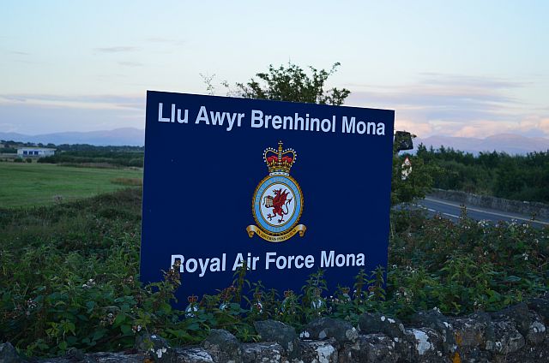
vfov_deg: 22.5
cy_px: 182
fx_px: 913
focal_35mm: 60
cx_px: 274
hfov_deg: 33.5
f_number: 5.6
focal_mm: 40
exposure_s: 1/125
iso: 280
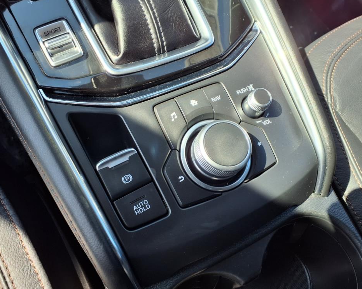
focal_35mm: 29
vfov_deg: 49.9
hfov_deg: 60.5
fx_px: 311
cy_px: 146
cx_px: 180
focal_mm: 3.58
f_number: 1.9
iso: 40
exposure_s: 1/208
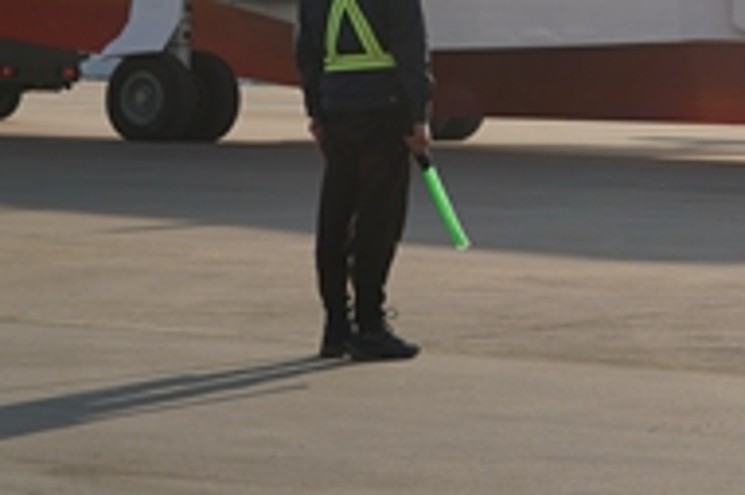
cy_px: -210
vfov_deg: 7.9
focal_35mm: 170
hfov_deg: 11.9
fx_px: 3515
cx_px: 804
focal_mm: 54
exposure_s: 1/320
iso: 100
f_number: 8
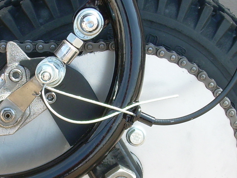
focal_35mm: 193
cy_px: 118
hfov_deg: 10.2
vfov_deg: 7.7
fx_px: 1322
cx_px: 89
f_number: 4
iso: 50
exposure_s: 1/149
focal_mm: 13.9
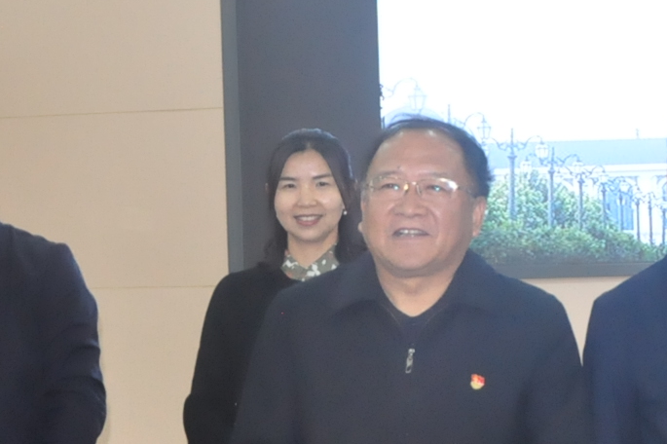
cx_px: 865
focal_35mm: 122
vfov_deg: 11.2
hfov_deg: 15.9
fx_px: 2259
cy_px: 159
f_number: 5.6
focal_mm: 26
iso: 3200
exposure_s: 1/160
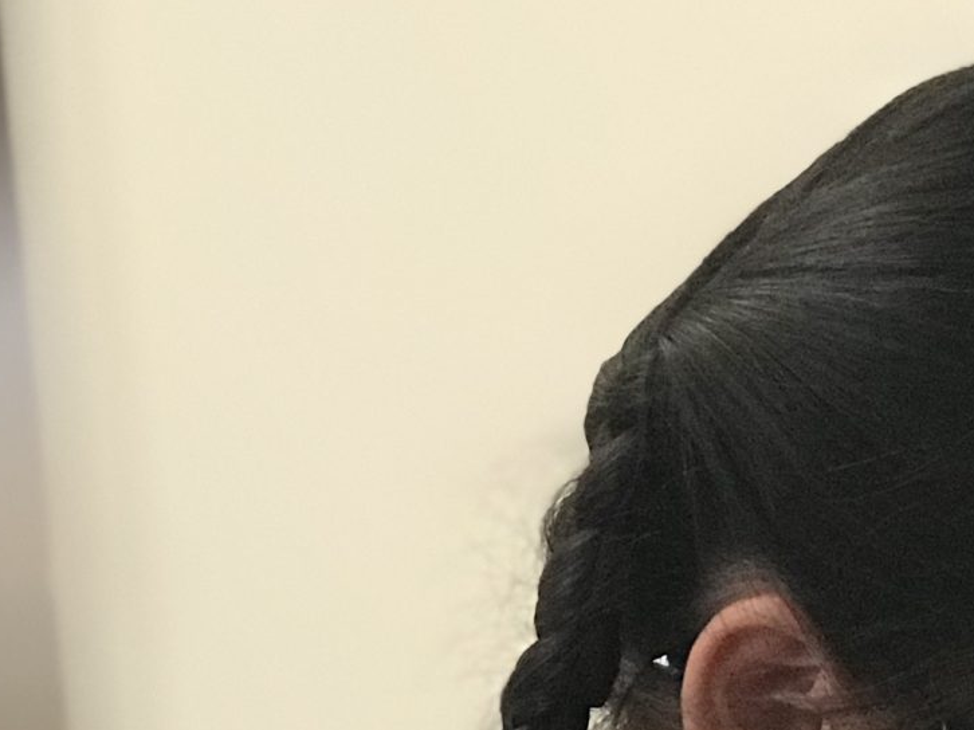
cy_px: 1212
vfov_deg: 7.2
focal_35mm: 201
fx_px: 5654
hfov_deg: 9.5
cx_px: 1638
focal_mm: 6.6
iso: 160
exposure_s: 1/50
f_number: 2.8
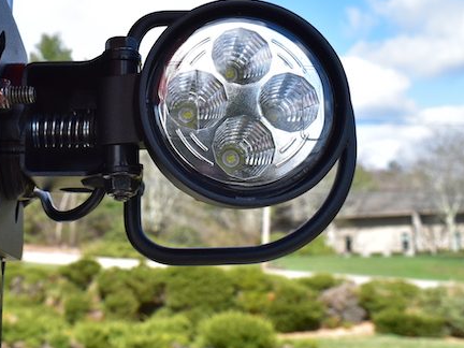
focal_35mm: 54
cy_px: 122
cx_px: 103
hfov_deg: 34.7
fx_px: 721
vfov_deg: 27.0
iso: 400
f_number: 11
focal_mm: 23
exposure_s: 1/320
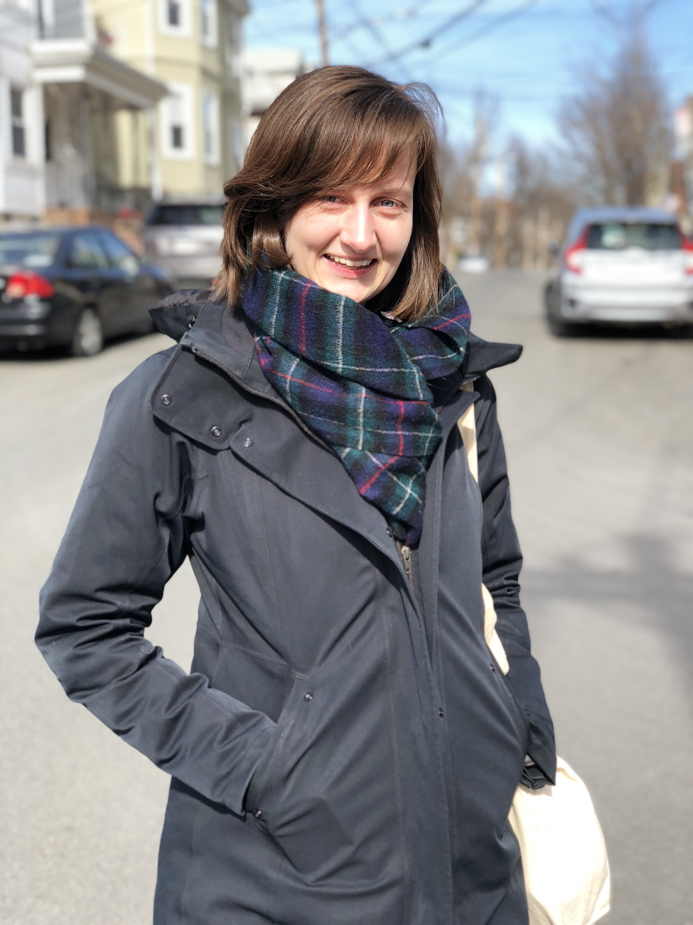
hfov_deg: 28.0
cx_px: 346
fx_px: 1388
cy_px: 462
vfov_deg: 36.8
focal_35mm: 52
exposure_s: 1/381
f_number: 2.4
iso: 16
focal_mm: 6
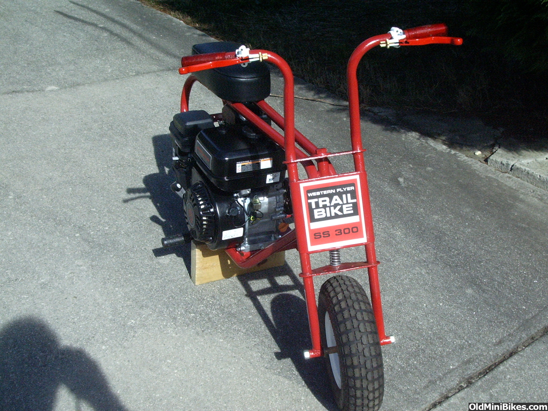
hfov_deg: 38.9
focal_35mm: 49
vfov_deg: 29.7
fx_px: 776
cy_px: 206
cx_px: 274
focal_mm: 8.2
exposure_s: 1/2000
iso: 400
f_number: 5
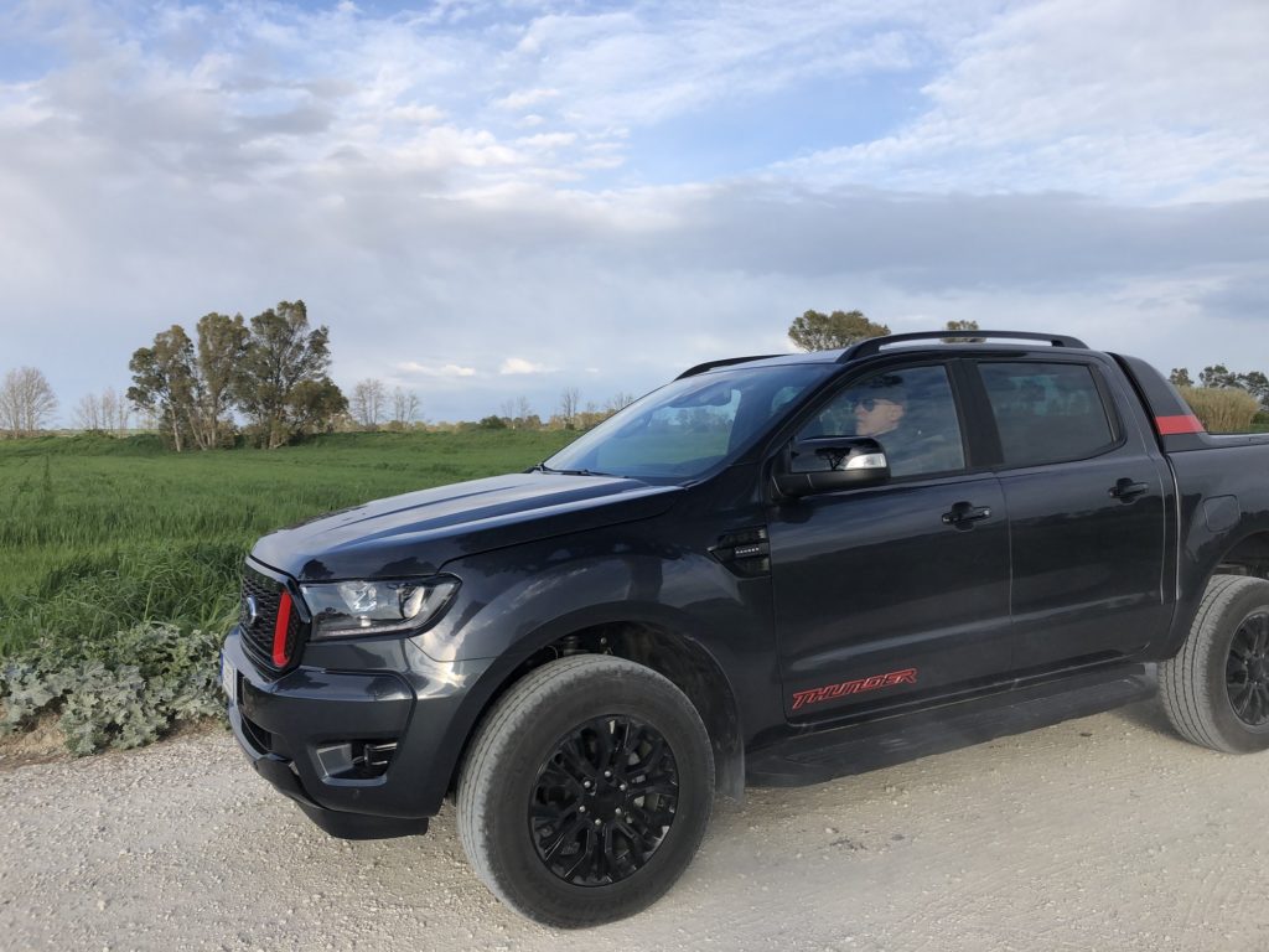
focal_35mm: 28
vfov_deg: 49.7
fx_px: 1026
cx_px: 634
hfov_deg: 63.4
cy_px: 476
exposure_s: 1/1143
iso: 20
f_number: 1.8
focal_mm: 3.99
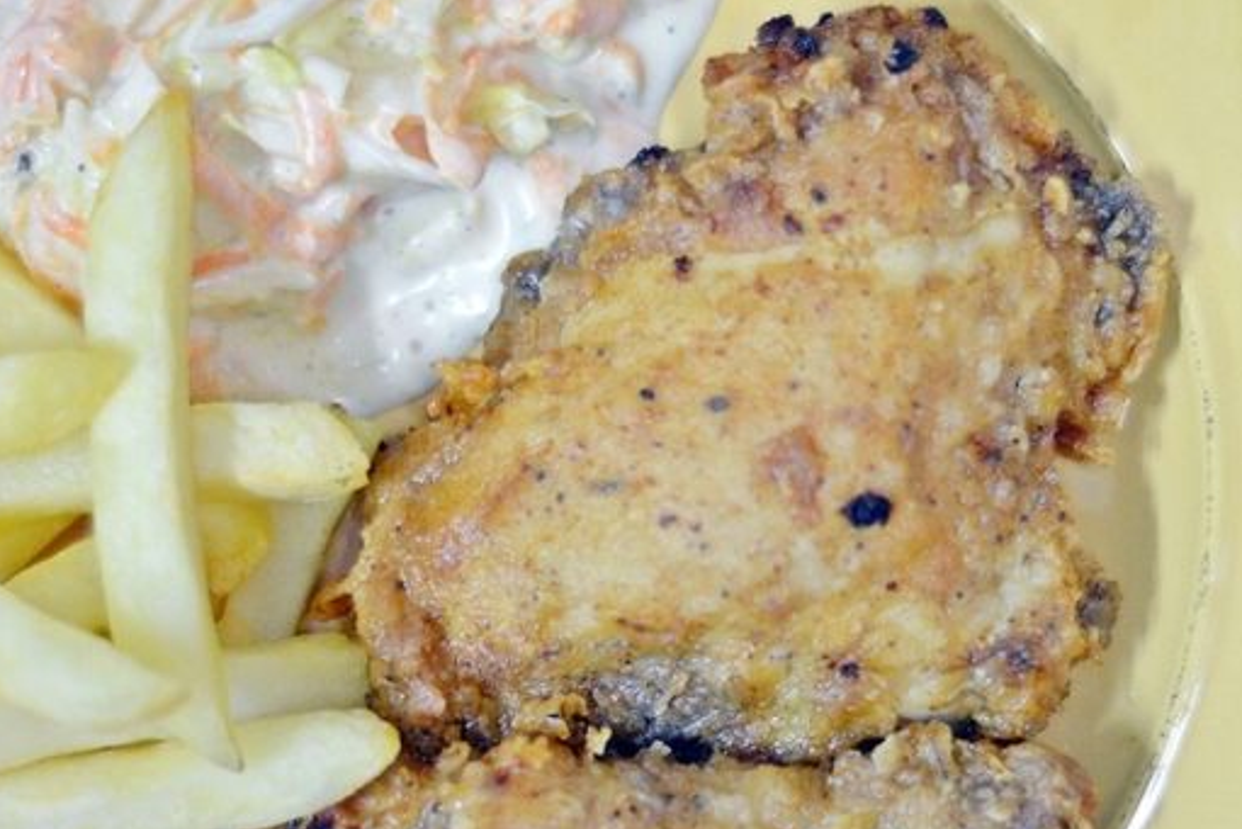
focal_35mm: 121
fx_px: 4175
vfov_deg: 11.3
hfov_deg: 16.9
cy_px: 650
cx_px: 644
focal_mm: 50
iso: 1000
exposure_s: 1/60
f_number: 1.8
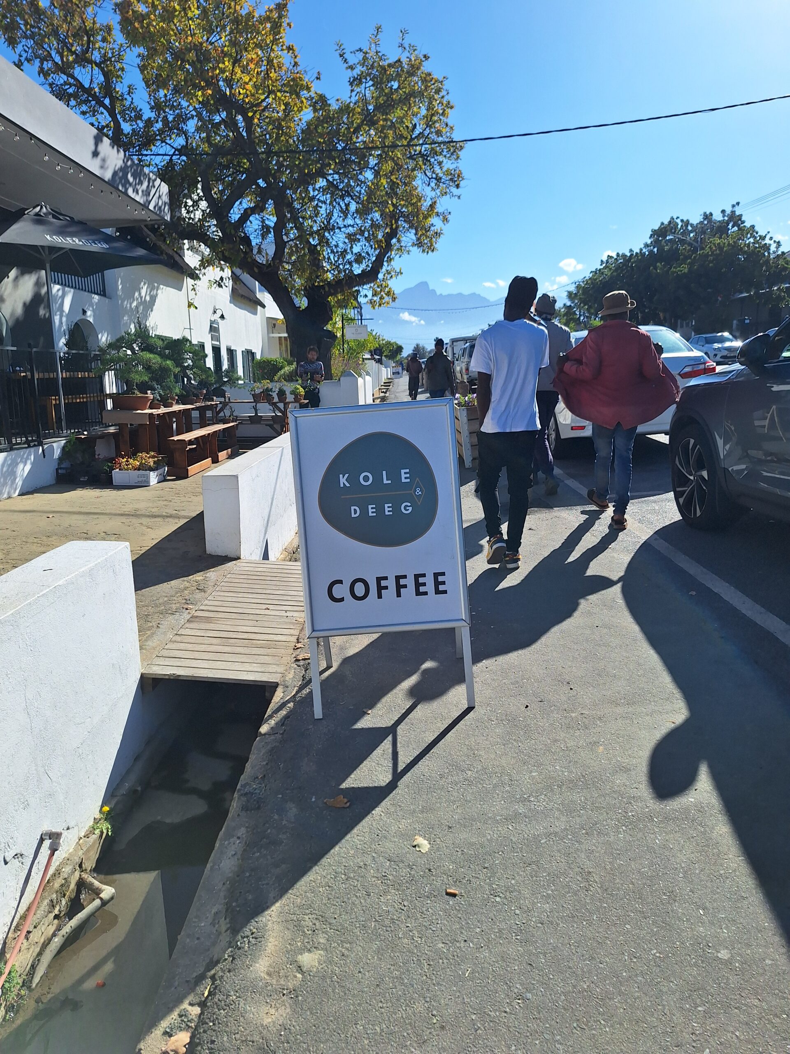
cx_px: 395
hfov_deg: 58.9
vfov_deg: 73.9
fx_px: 700
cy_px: 527
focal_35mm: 23
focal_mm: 5.54
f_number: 1.8
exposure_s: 1/4184
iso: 40
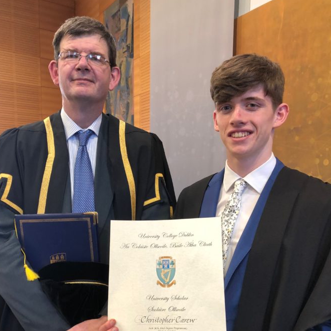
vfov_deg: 47.6
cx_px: 164
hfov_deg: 48.5
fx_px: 368
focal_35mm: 34
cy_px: 222
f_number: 1.8
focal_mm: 3.99
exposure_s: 1/33
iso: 40
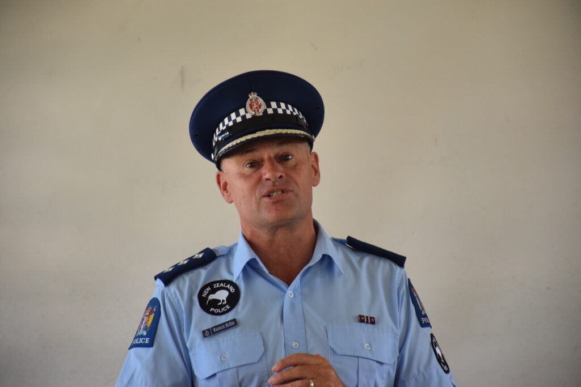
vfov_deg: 6.5
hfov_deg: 9.8
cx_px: 290
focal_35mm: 210
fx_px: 3389
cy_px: 194
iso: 1100
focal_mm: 140
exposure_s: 1/125
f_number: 5.6
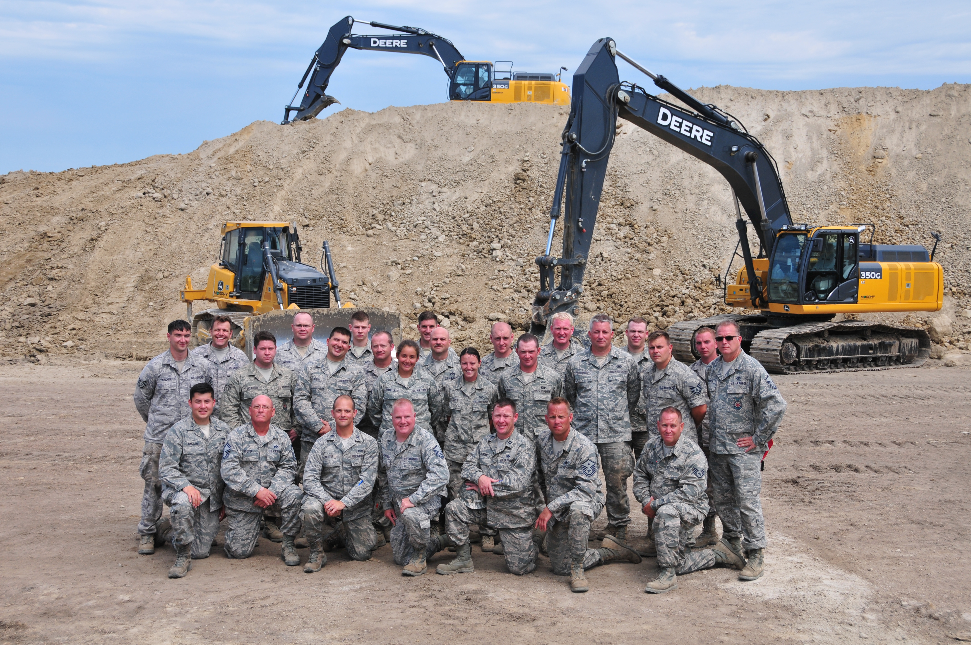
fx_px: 1293
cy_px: 322
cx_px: 486
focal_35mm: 48
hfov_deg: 41.2
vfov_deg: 28.0
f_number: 6.3
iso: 200
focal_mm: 32
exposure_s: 1/640
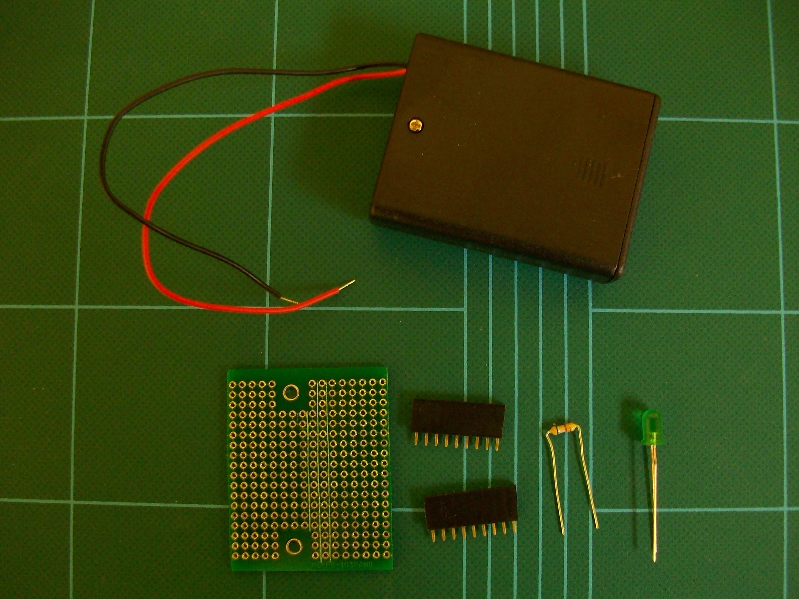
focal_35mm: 34
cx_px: 400
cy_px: 300
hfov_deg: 54.0
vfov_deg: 41.8
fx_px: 785
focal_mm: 5.7
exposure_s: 1/8
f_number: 2.8
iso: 200
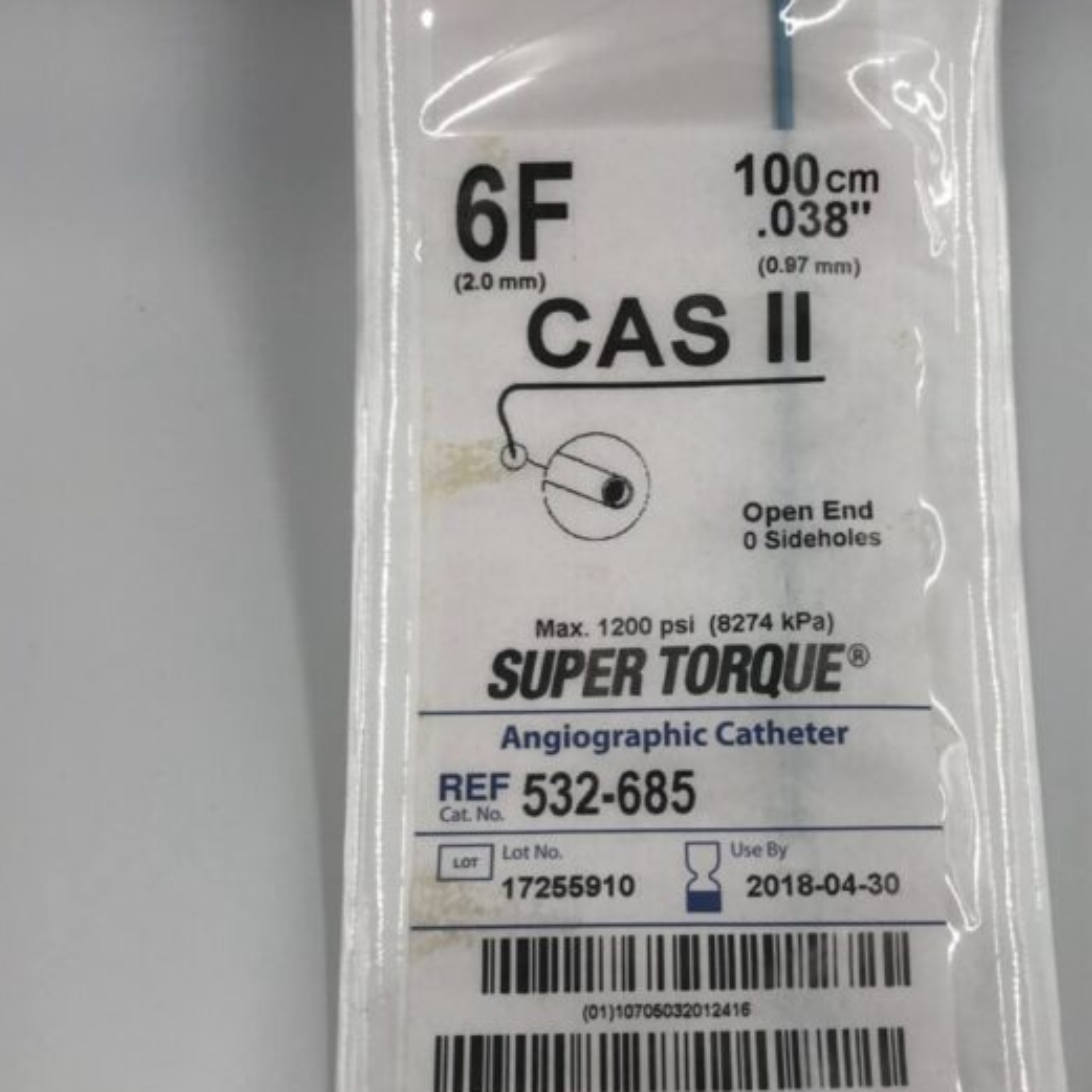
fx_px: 1356
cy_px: 583
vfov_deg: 43.8
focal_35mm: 38
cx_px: 618
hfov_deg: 43.8
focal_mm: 3.99
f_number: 1.8
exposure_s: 1/176
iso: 20
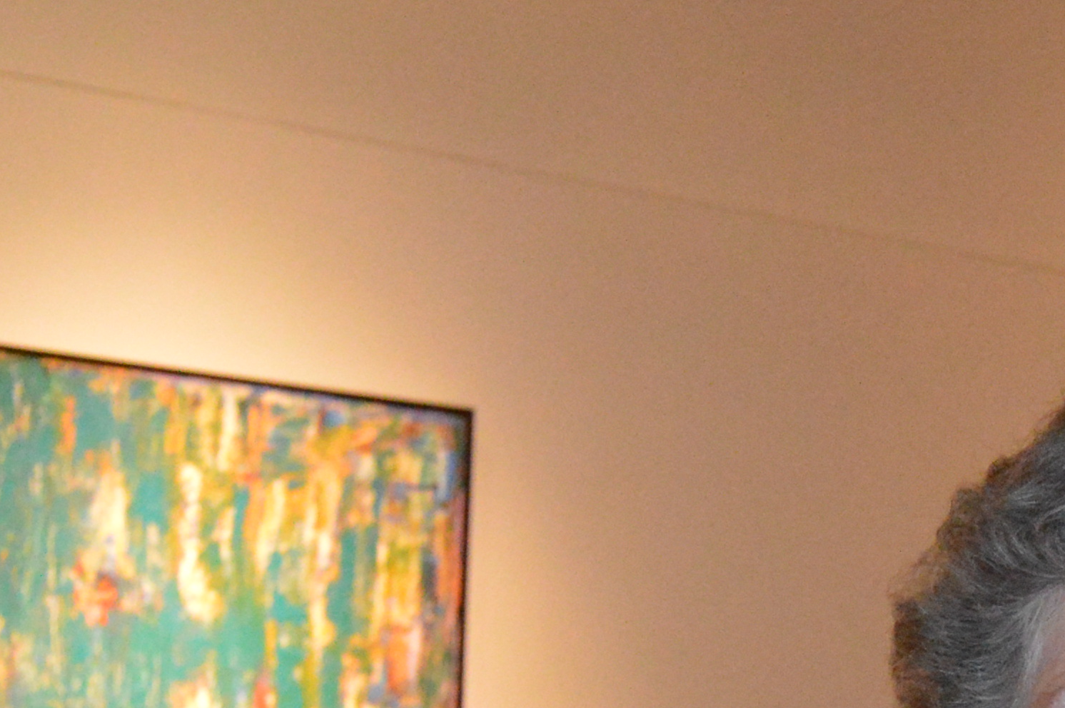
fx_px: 3576
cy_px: 1245
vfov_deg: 10.7
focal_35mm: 121
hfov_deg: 15.7
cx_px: 1537
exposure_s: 1/60
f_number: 3.5
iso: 3200
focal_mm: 20
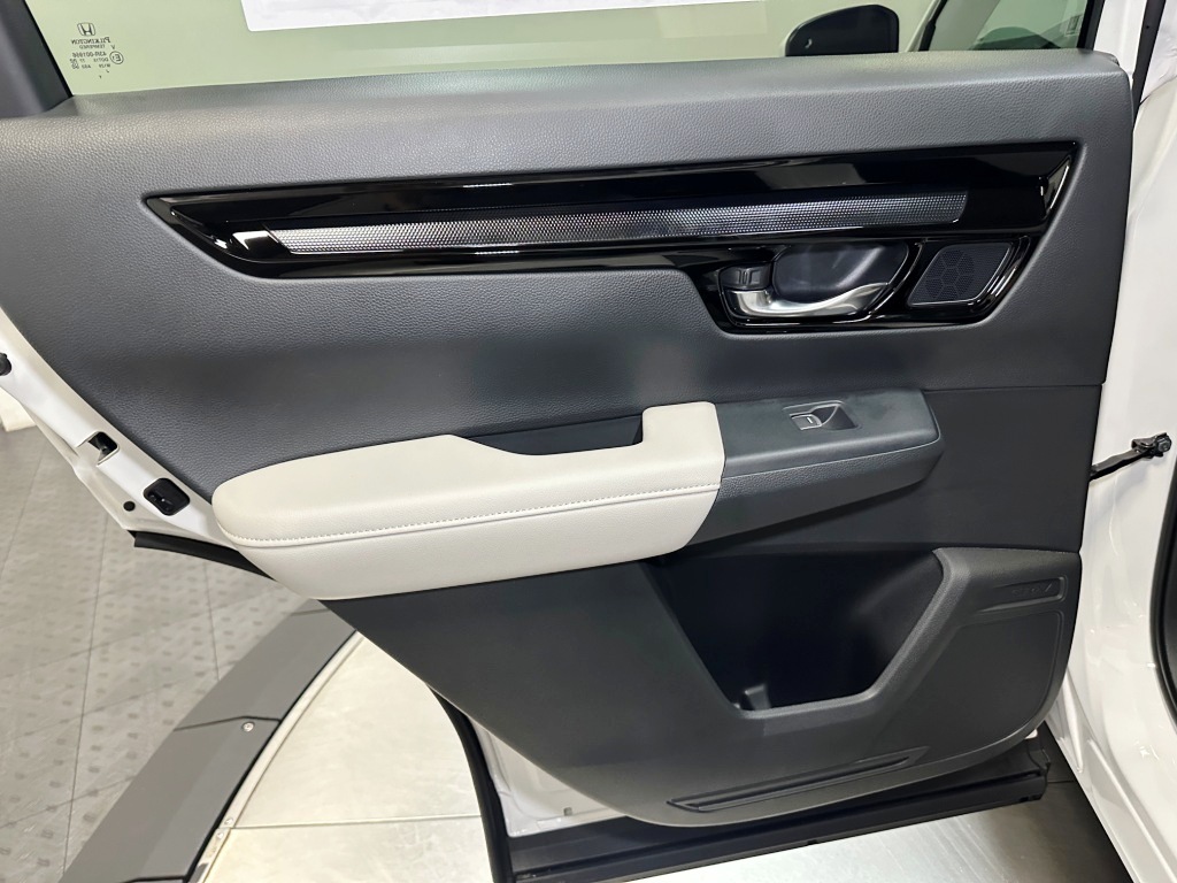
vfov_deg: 56.8
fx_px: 816
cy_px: 442
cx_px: 588
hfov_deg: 71.6
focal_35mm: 24
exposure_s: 1/60
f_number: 1.78
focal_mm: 6.86
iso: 640
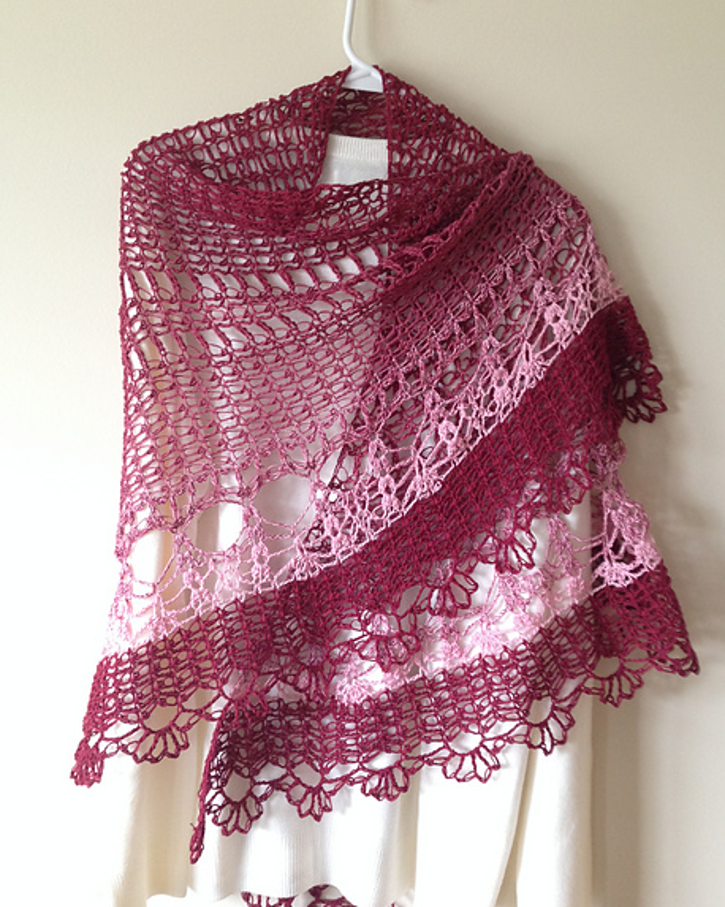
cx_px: 372
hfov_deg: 41.1
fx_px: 966
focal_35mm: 36
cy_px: 421
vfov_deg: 50.3
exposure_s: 1/20
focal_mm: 4.12
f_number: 2.4
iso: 125
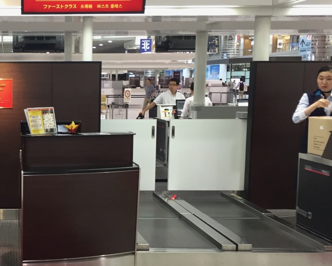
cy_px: 148
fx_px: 560
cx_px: 15
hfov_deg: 31.0
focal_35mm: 57
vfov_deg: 26.7
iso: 80
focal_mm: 4.15
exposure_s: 1/30
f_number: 2.2
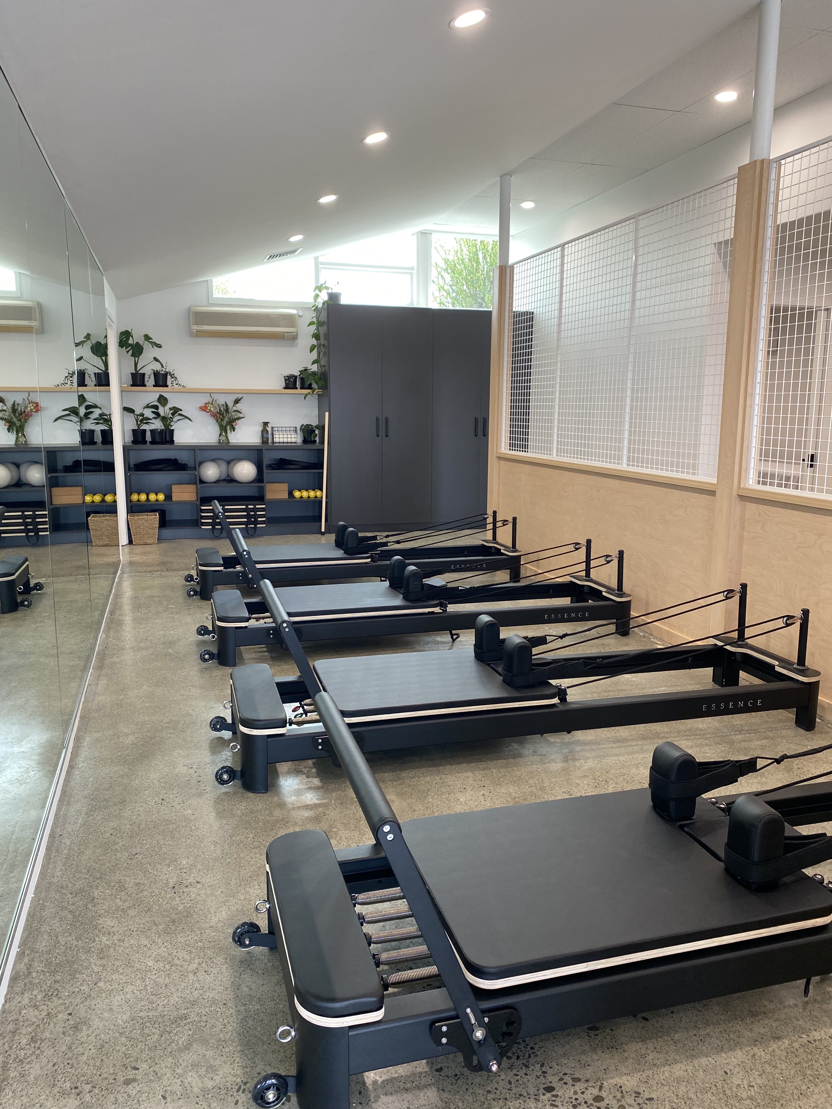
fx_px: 833
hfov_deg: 53.1
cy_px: 554
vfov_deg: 67.3
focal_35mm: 26
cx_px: 416
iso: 100
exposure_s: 1/100
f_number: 1.8
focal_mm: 4.25
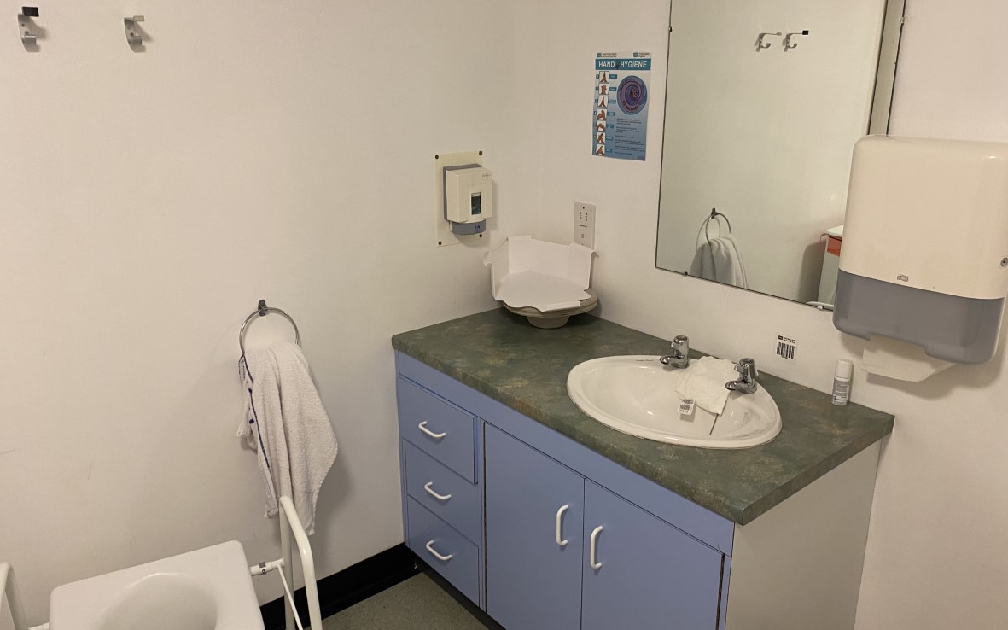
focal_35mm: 28
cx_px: 504
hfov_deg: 66.5
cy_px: 291
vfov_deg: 44.5
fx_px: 769
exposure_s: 1/50
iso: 160
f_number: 1.8
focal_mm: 4.25
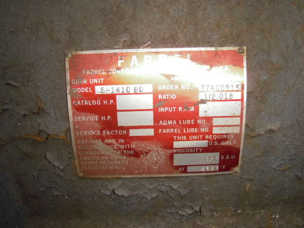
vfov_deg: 37.7
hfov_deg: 49.0
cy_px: 114
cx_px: 152
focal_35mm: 38
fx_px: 334
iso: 125
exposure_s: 1/30
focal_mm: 6.7
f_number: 3.5
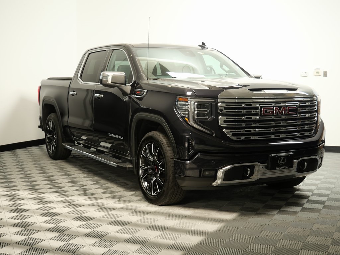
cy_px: 128
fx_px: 491
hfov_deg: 38.2
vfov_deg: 29.1
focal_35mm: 50
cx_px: 170
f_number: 4.5
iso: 250
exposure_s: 1/200
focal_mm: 25
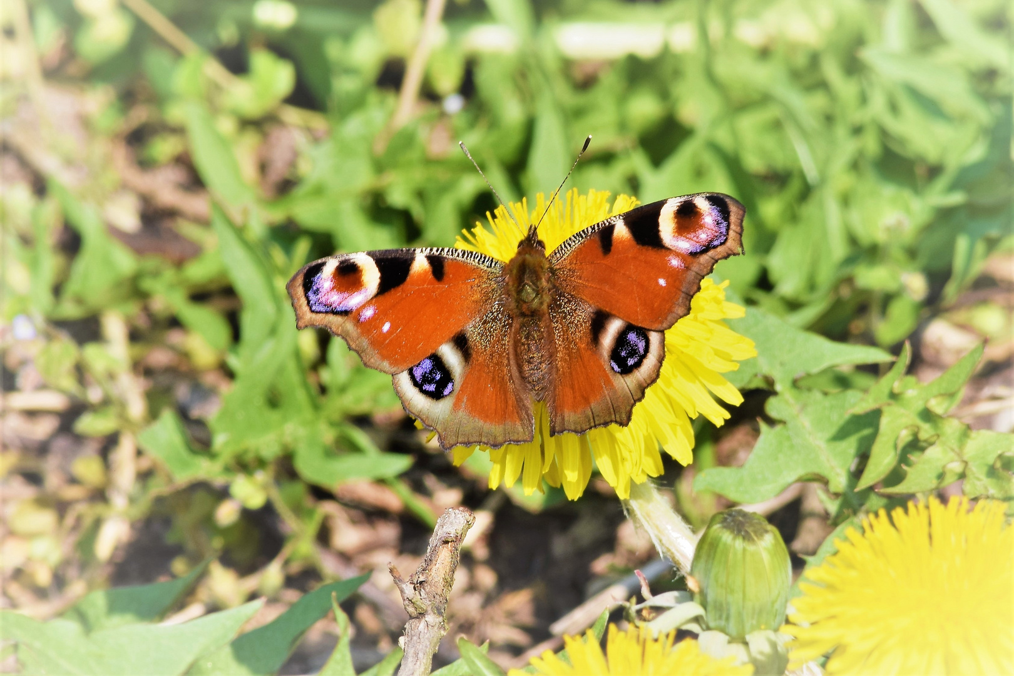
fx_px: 12674
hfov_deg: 4.6
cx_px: 507
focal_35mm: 450
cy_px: 338
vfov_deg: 3.1
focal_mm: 300
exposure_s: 1/160
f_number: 13
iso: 100
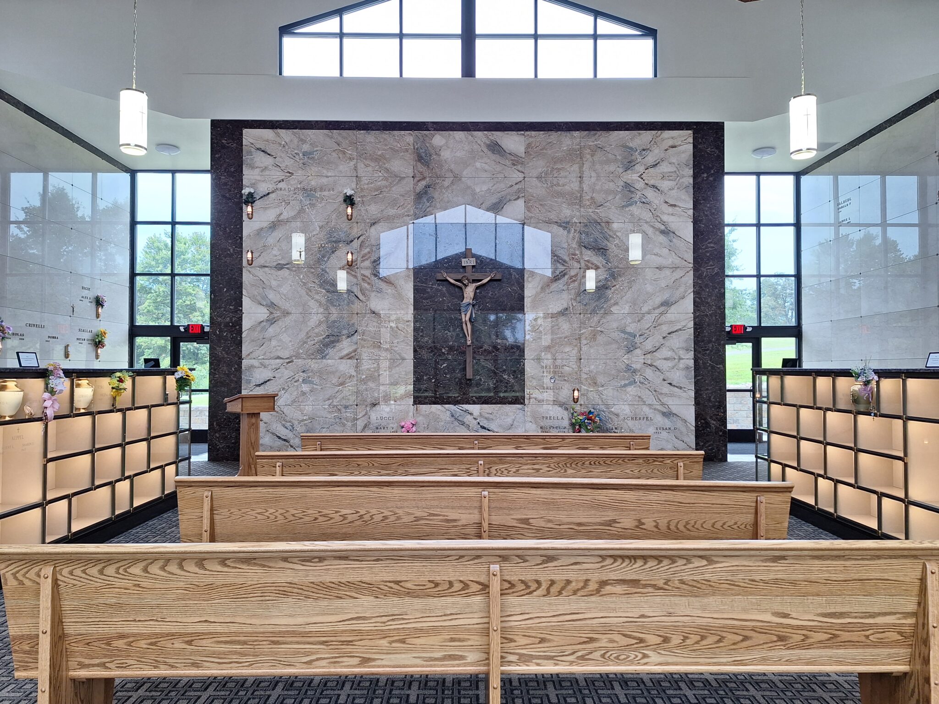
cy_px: 352
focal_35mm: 23
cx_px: 470
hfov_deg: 73.9
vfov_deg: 58.9
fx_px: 624
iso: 50
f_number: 1.8
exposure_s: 1/60
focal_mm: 5.54
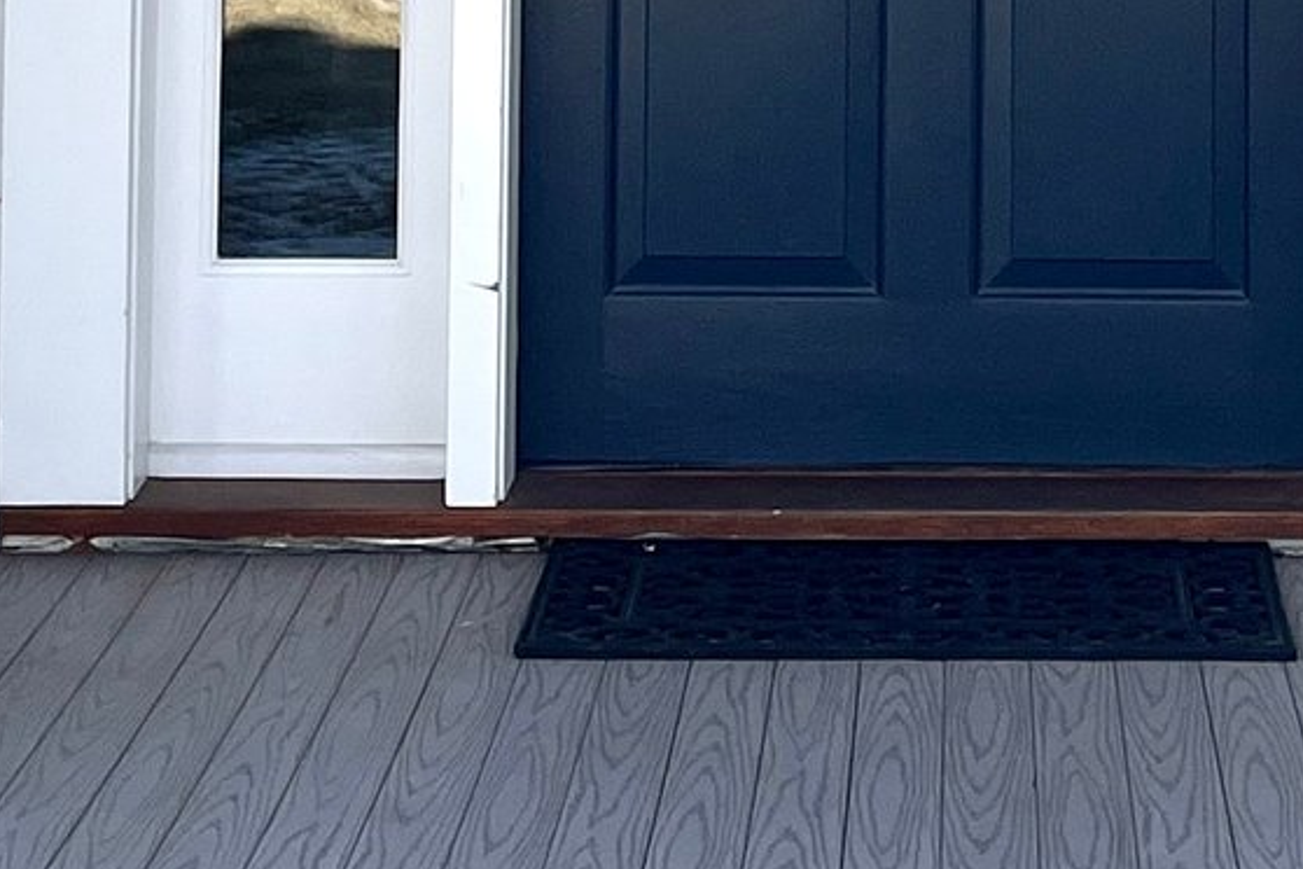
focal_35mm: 97
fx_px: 3511
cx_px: 904
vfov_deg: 12.7
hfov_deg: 20.9
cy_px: -757
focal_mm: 5.1
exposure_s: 1/1266
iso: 50
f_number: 1.6
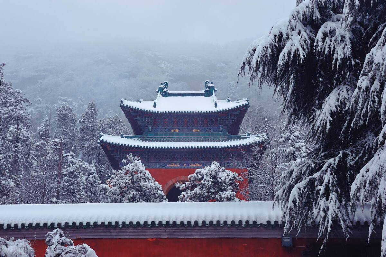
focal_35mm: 48
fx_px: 514
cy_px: 128
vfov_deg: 28.1
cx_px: 193
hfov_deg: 41.1
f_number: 11
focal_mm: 48
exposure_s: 1/10
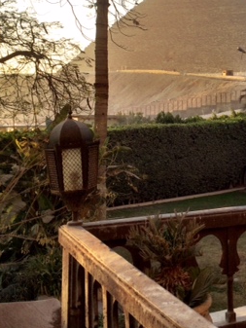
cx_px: 224
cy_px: 84
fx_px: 521
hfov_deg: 25.7
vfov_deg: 34.2
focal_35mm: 55
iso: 32
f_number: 2.2
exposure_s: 1/402
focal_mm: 4.15
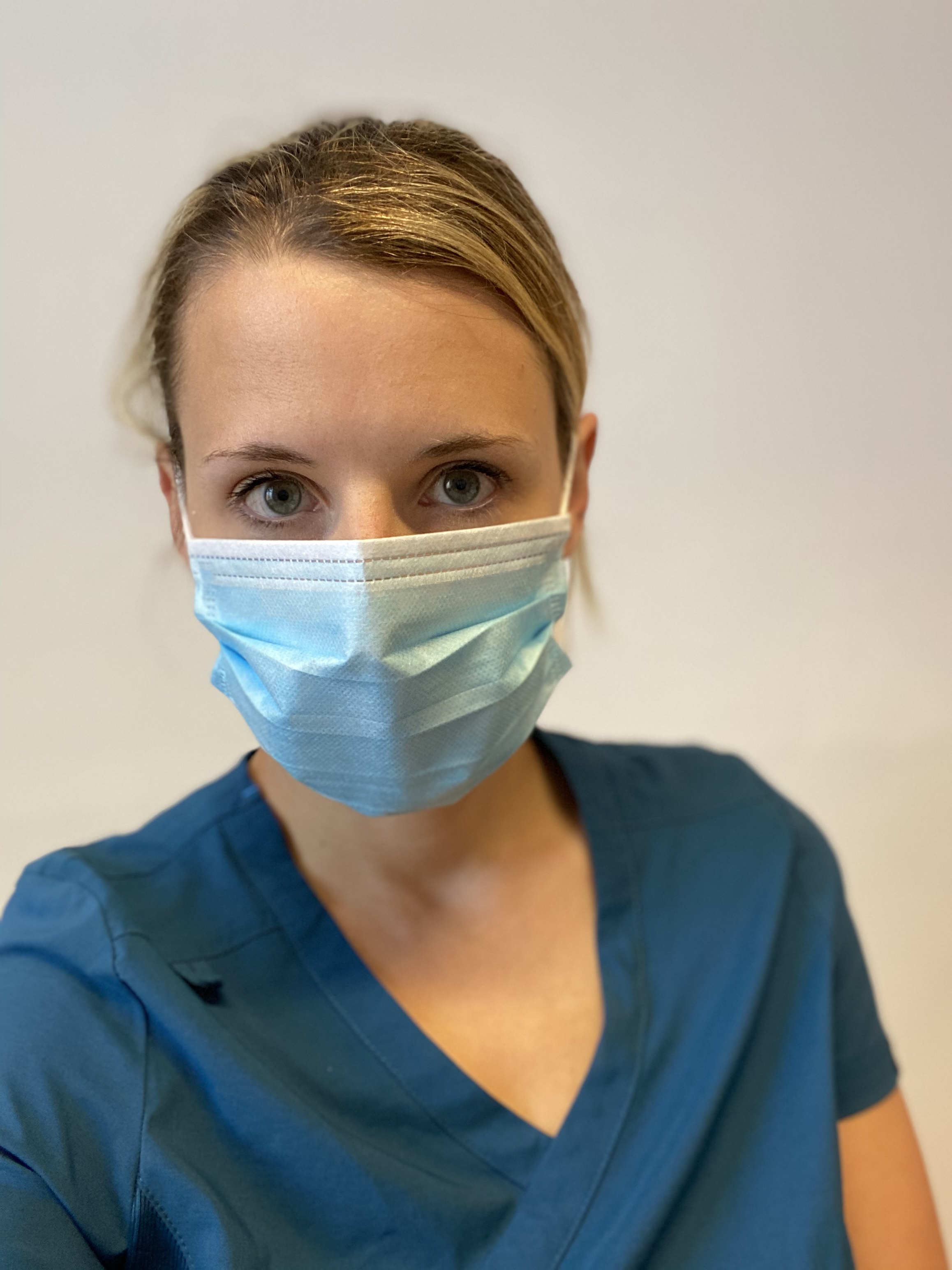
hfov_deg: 46.8
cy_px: 635
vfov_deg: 60.0
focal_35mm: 30
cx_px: 476
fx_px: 1100
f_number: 2.2
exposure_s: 1/50
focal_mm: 2.71
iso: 80
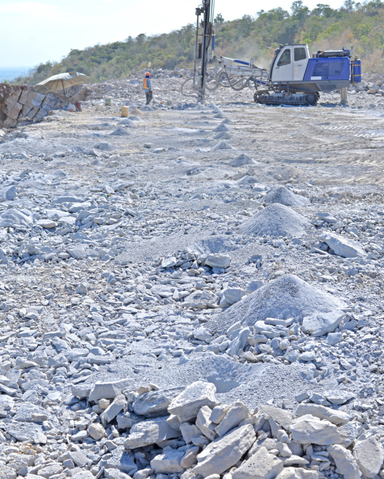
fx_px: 809
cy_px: 226
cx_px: 191
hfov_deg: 26.7
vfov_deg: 33.0
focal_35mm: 57
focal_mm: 50
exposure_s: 1/800
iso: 200
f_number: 8
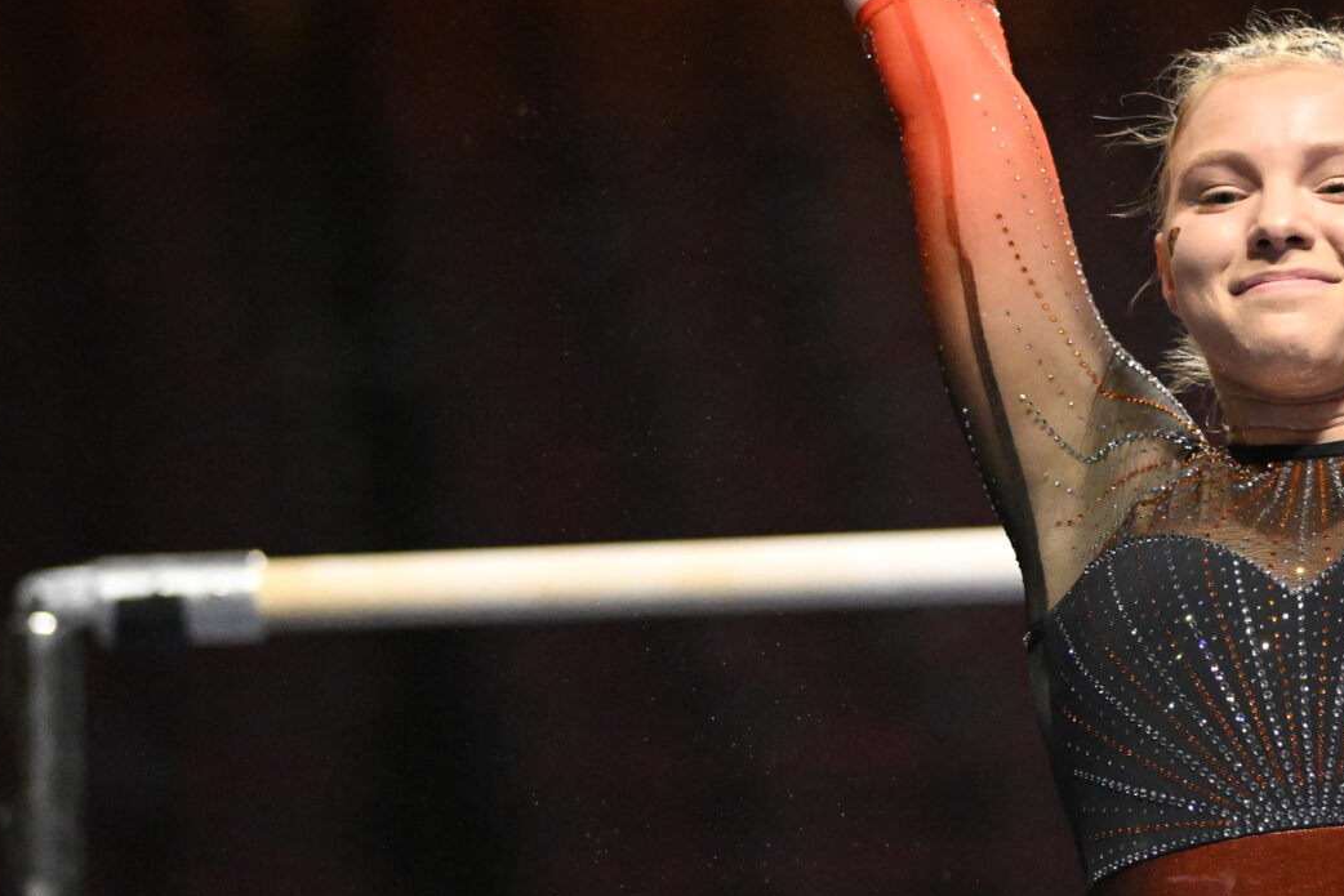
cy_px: 329
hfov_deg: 4.3
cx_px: 1240
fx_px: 17884
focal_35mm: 479
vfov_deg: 2.9
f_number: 2.8
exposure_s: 1/1250
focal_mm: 195
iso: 8000
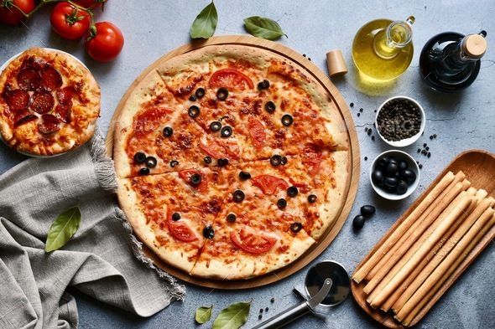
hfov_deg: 33.4
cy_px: 164
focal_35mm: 60
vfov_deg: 22.6
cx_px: 248
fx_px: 825
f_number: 8
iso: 100
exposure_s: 1/3
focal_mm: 40
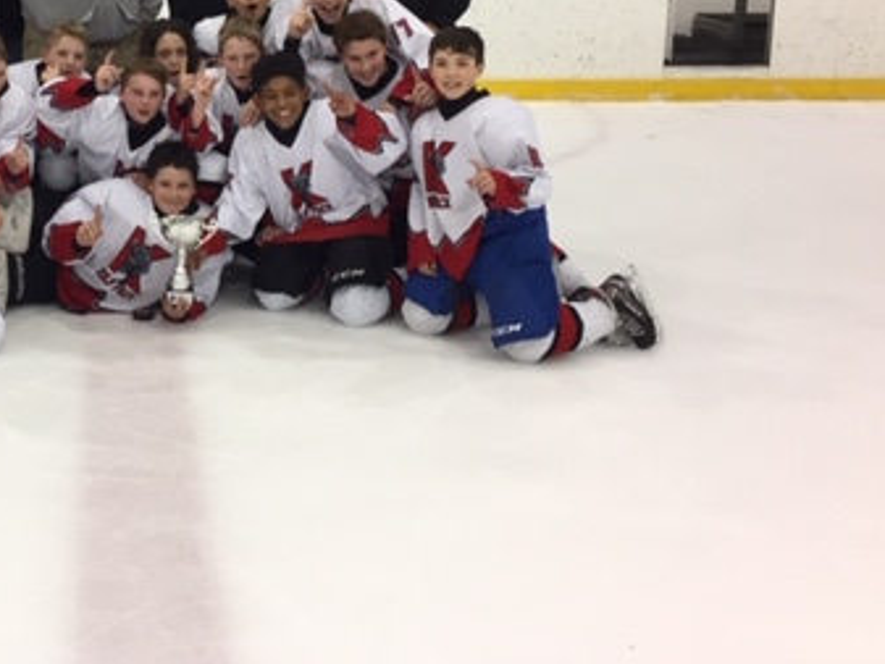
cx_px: 92
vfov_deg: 26.1
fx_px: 1407
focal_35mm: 55
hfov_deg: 33.2
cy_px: 142
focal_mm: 4.15
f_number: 2.2
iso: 64
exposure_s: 1/30
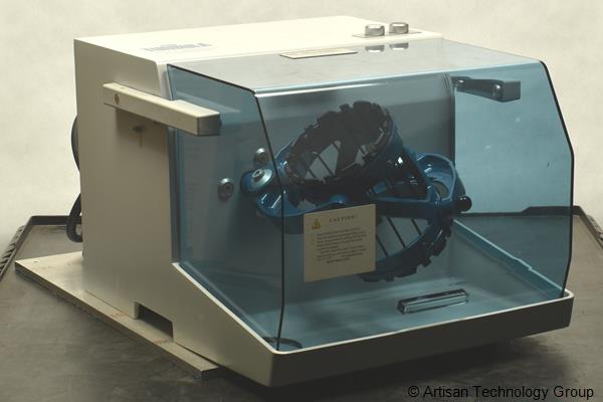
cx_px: 302
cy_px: 201
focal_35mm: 51
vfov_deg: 26.5
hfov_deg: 38.9
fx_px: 854
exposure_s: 1/200
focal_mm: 34
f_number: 11
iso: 200
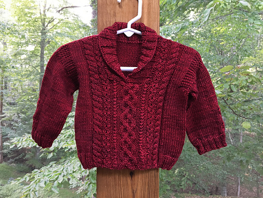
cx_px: 127
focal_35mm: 30
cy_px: 102
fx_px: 228
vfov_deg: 46.8
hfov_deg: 59.9
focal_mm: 4.15
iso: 200
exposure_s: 1/24
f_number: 2.2
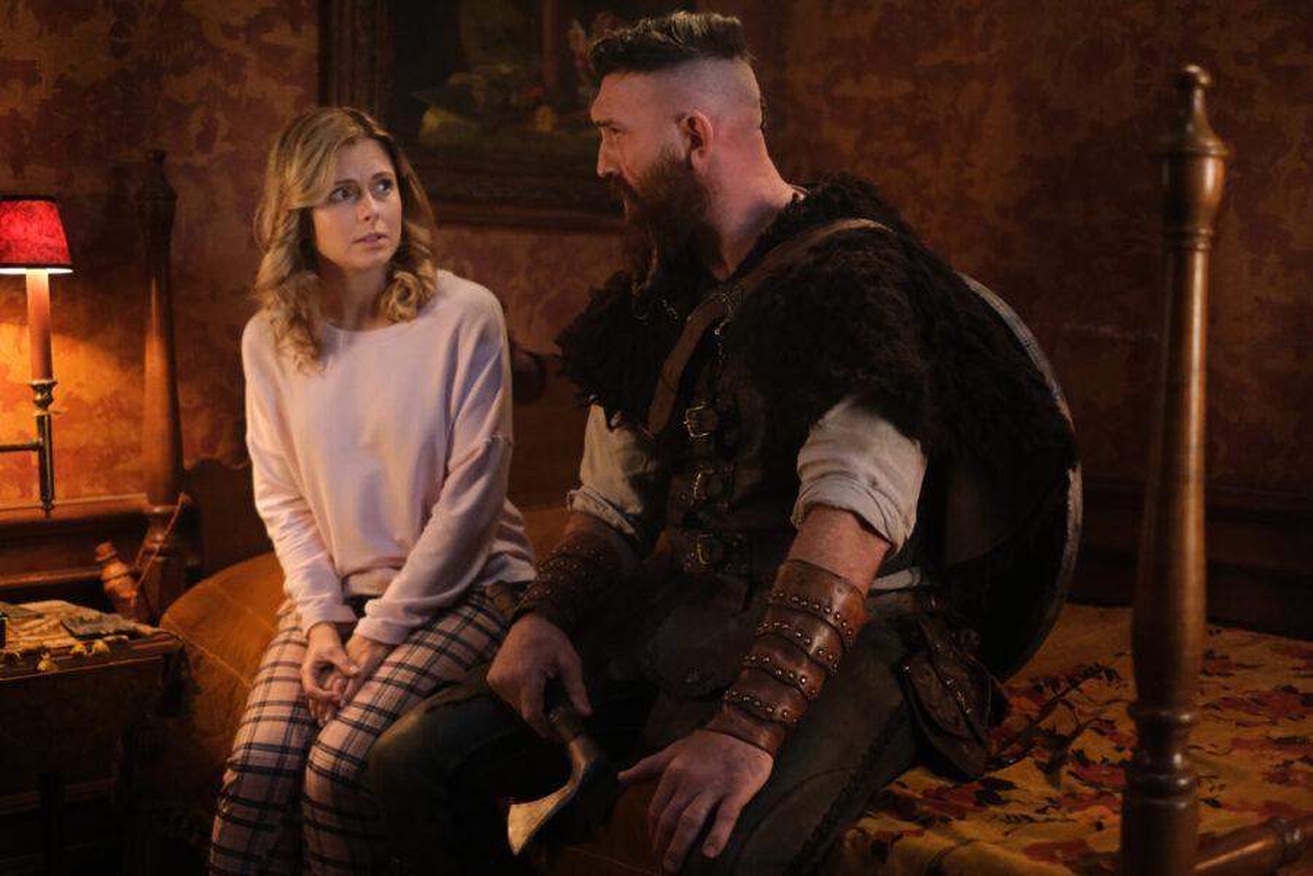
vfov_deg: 25.5
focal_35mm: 53
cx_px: 656
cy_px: 438
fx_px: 1933
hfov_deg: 37.5
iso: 6400
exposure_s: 1/125
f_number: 1.8
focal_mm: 35
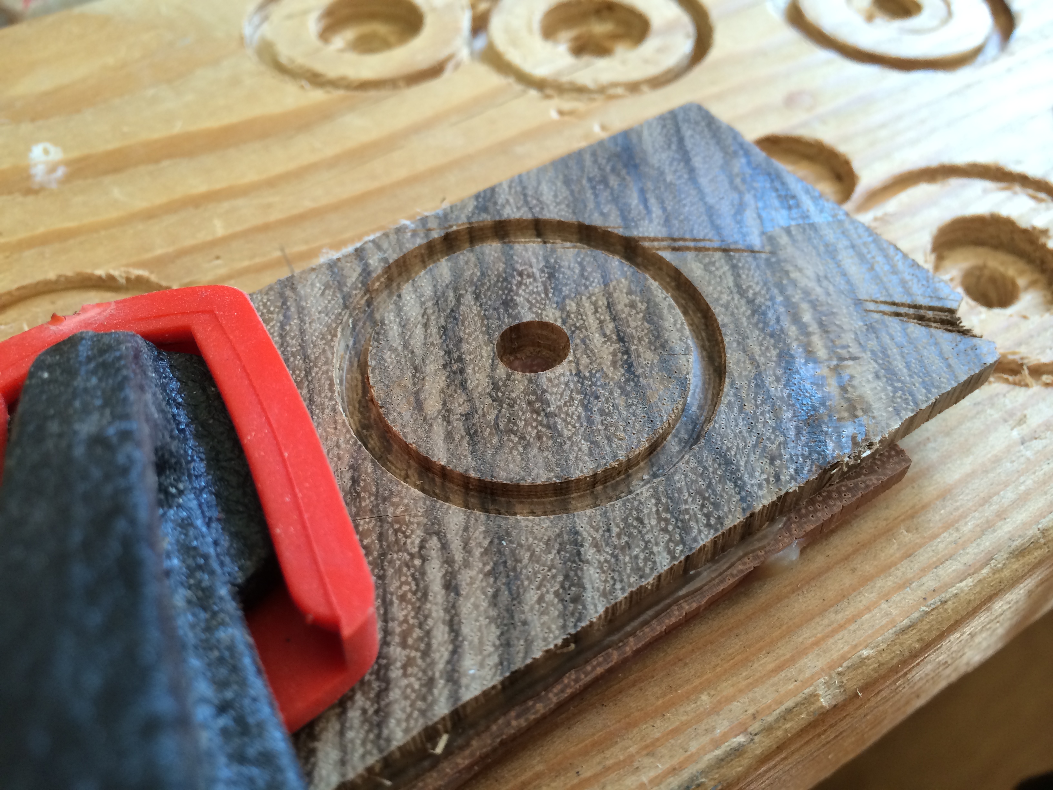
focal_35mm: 30
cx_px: 526
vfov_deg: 46.8
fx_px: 913
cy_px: 395
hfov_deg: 60.0
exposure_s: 1/30
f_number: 2.2
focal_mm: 4.12
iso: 40
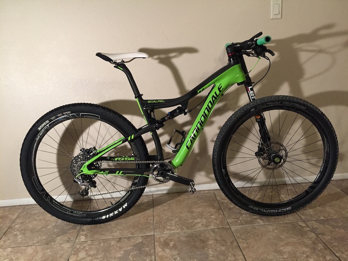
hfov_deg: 61.7
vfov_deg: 48.2
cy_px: 130
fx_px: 292
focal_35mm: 29
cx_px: 174
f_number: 2.2
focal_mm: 4.15
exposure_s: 1/30
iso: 200
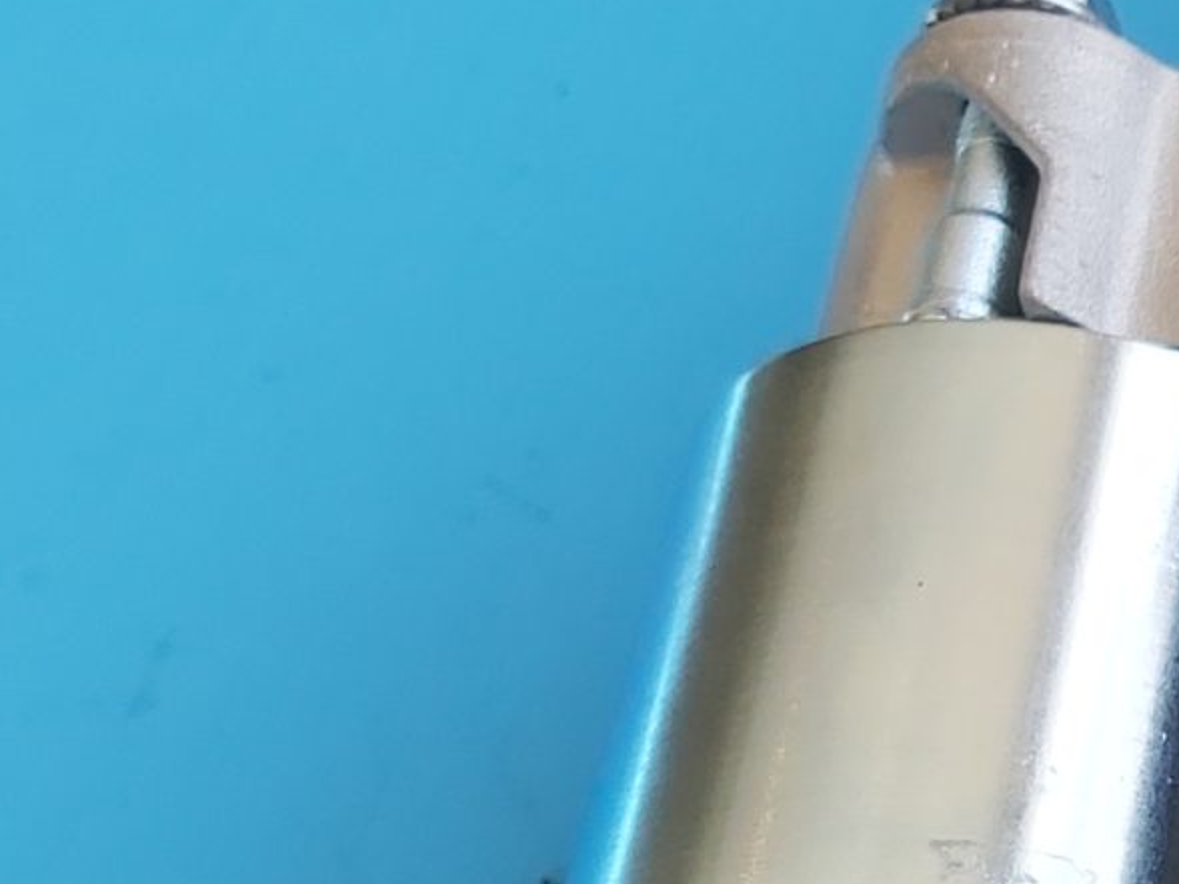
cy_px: 744
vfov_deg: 13.0
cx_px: 1938
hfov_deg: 15.6
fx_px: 3849
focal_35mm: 113
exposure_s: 1/152
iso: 64
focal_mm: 3.92
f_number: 1.7
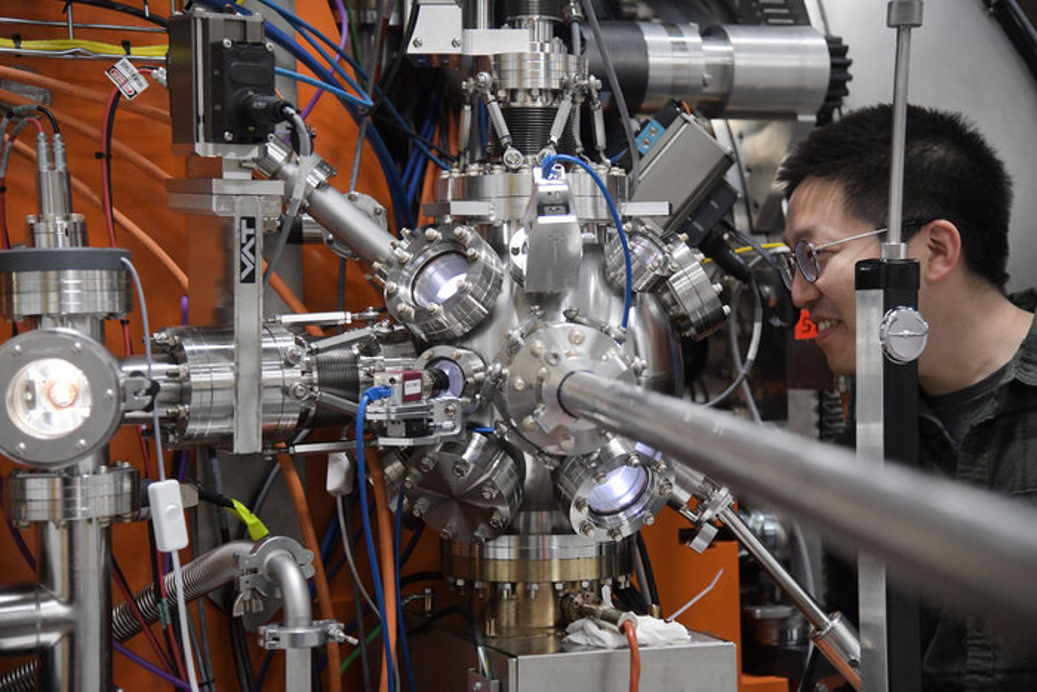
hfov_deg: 28.8
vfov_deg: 19.5
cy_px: 346
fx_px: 2017
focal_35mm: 70
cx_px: 518
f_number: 4
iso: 6400
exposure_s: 1/160
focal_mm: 70
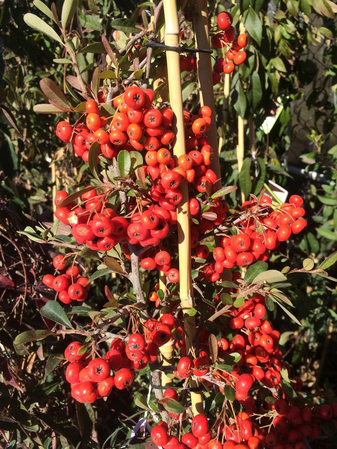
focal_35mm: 29
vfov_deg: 61.7
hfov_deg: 48.2
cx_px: 168
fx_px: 376
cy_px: 224
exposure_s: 1/1580
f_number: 2.2
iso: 32
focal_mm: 4.15
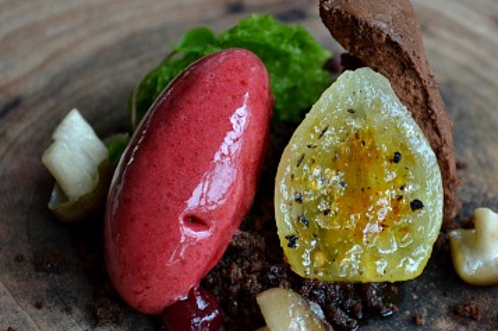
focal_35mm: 116
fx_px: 1598
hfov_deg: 17.7
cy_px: 175
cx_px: 305
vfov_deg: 11.8
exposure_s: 1/100
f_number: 5.6
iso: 400
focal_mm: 55
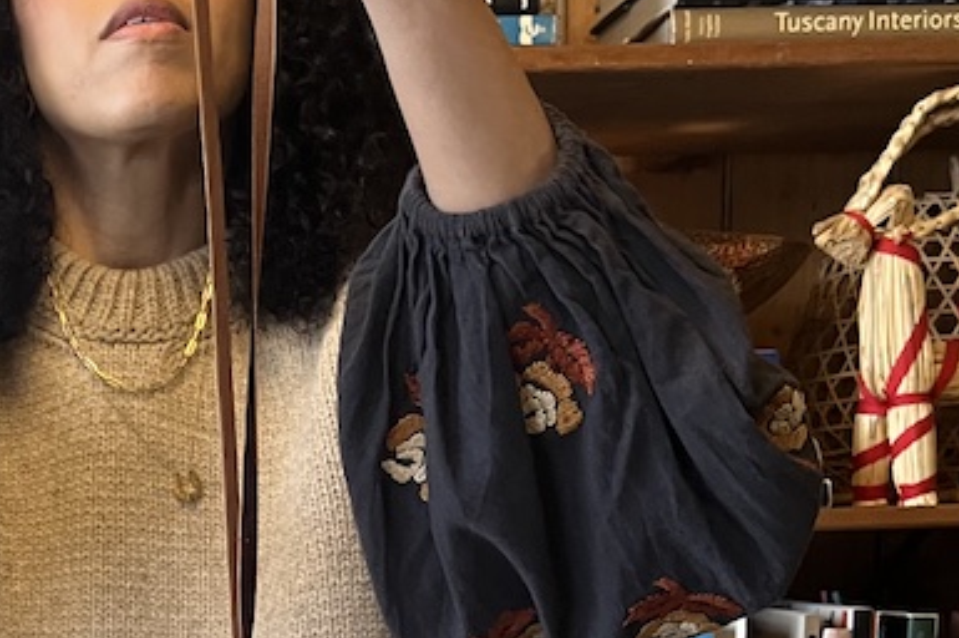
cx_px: 110
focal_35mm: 75
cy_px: 896
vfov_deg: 16.8
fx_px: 1996
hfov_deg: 26.2
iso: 250
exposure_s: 1/50
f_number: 1.6
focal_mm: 5.1
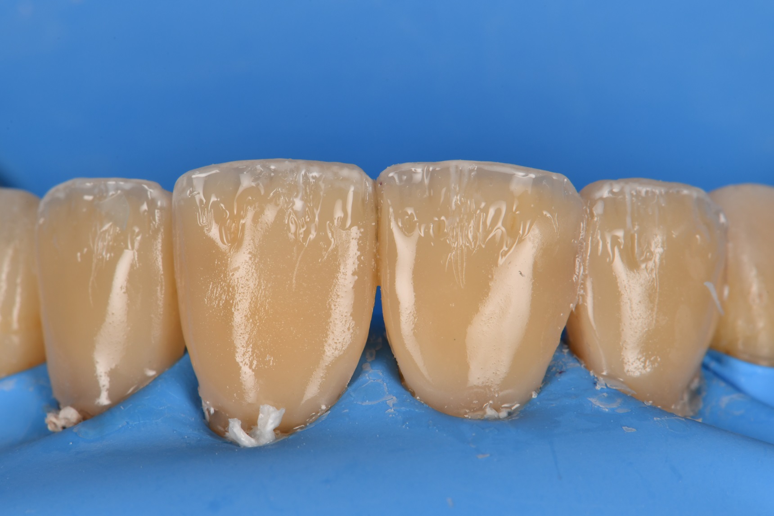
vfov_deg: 10.9
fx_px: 2708
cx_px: 387
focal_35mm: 126
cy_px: 258
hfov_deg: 16.3
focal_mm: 105
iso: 200
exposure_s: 1/160
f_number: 32
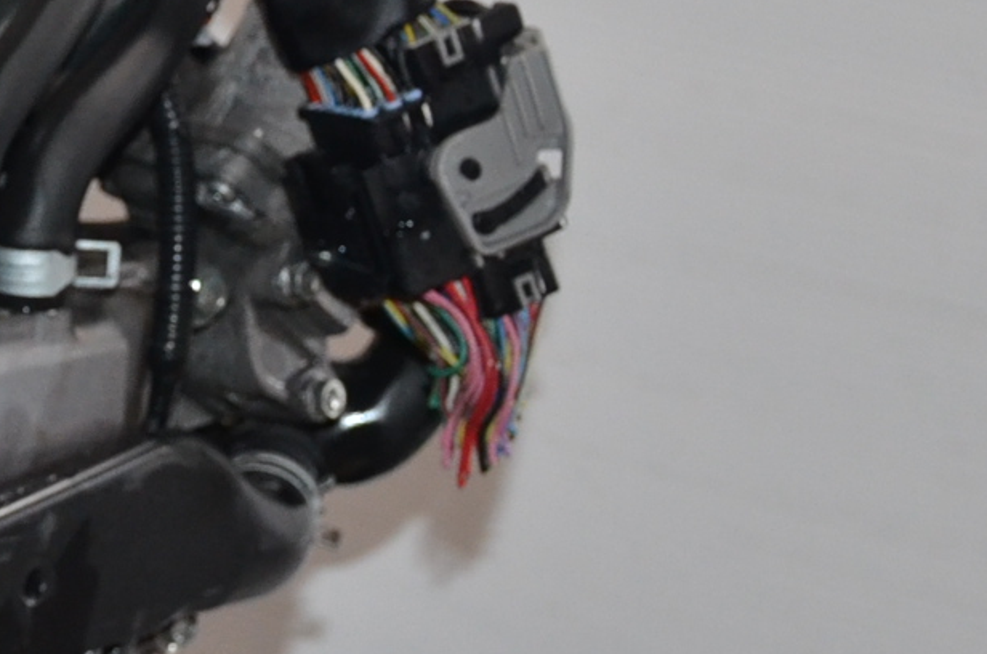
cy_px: 465
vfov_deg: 8.4
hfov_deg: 11.6
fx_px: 4432
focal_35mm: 162
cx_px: -921
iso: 800
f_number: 4
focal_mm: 27
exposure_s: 1/60
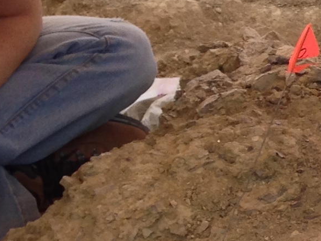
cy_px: 246
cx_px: 599
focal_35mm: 184
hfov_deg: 10.1
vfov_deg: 8.0
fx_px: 1707
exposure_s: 1/686
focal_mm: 4.12
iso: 50
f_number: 2.4
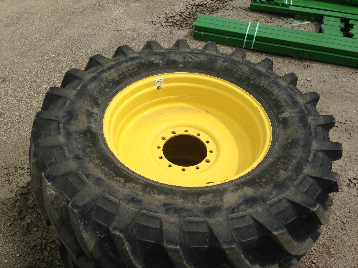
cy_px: 134
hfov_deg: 55.4
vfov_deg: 42.9
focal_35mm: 33
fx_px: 341
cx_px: 179
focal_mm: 4.12
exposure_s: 1/2584
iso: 50
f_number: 2.4
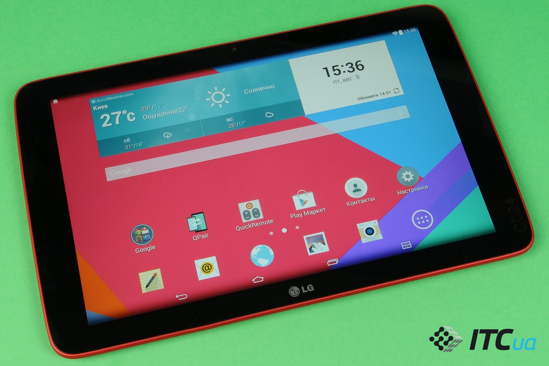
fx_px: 640
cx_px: 274
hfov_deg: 46.4
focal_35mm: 42
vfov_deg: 31.9
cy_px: 183
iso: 200
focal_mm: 28
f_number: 18
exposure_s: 1
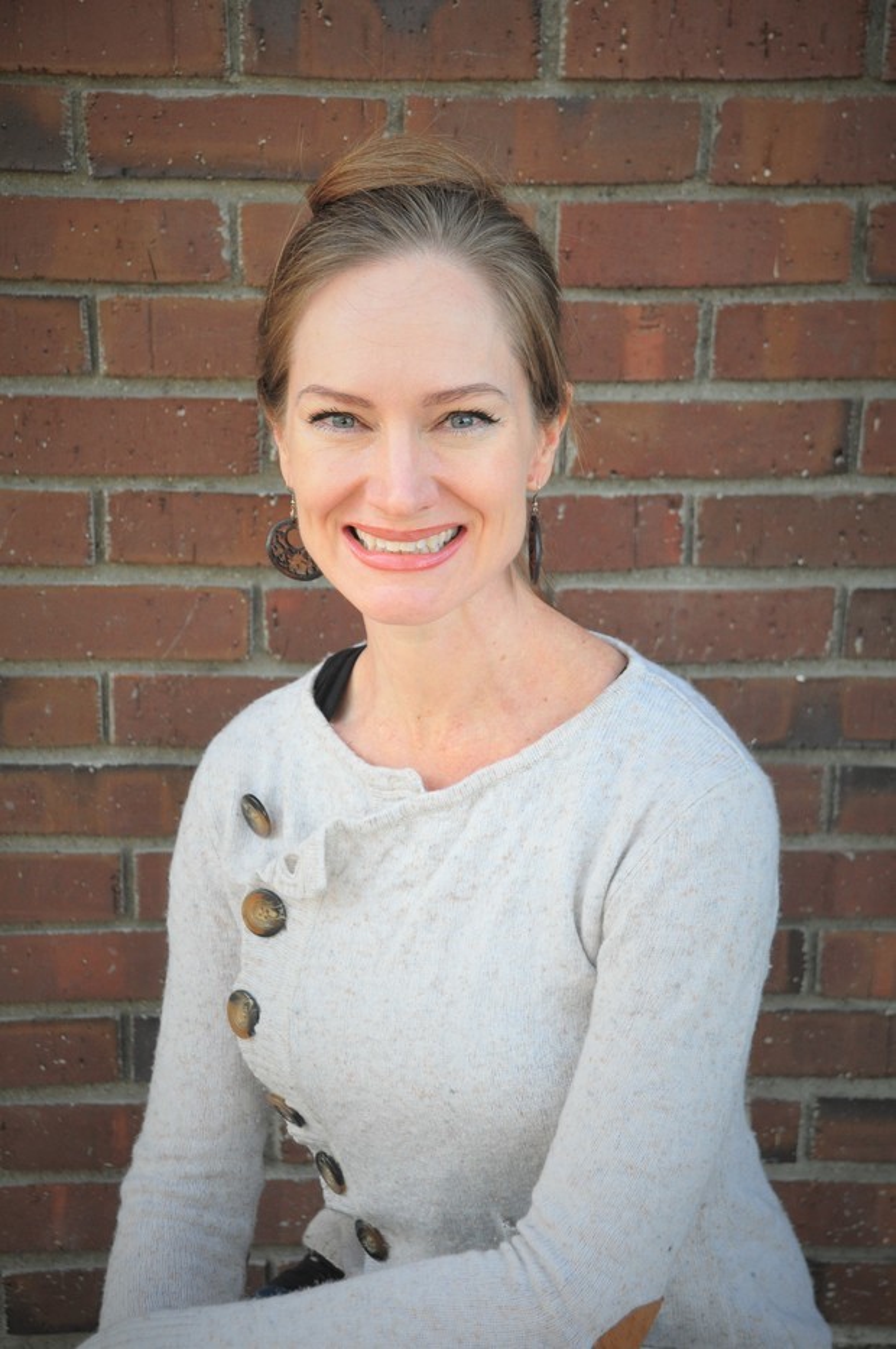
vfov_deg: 28.1
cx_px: 448
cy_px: 674
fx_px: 2694
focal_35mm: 72
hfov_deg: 18.9
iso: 800
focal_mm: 48
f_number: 5.6
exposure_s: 1/125
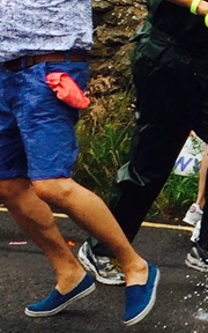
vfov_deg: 12.0
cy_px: 156
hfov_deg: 7.3
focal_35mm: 174
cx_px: 419
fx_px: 1578
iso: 32
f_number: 2.2
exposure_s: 1/554
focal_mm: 4.15
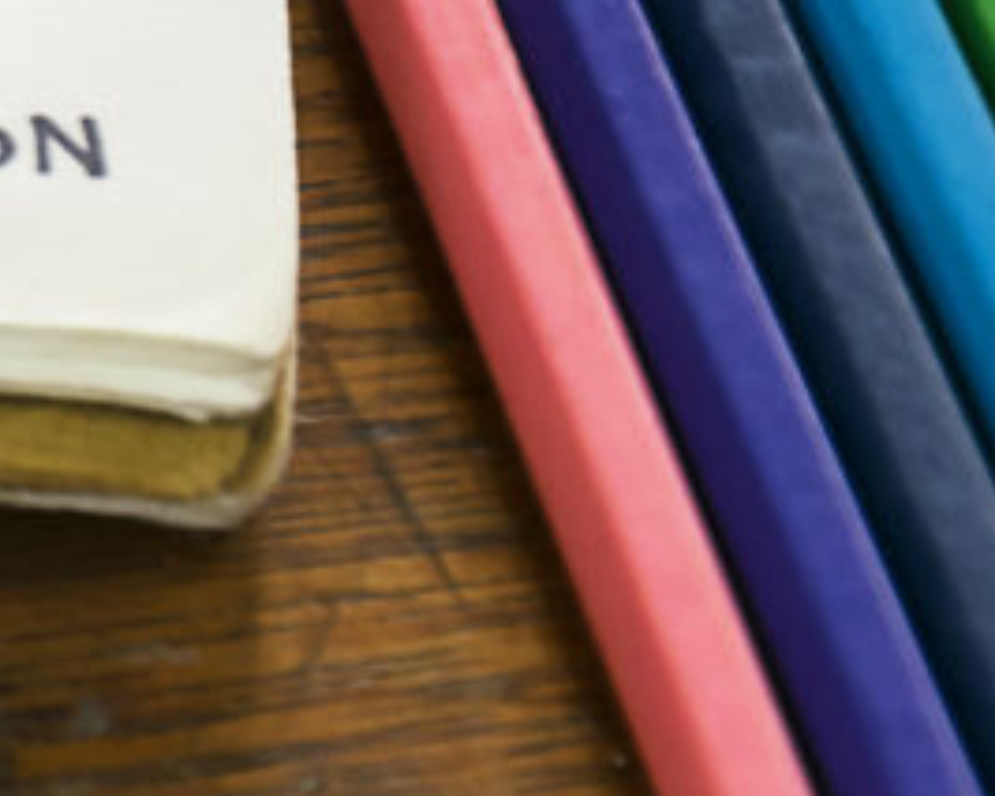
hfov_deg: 4.3
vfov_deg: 3.5
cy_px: -299
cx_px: -1616
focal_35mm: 442
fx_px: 13021
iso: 100
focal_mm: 58
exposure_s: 1/50
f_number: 5.6
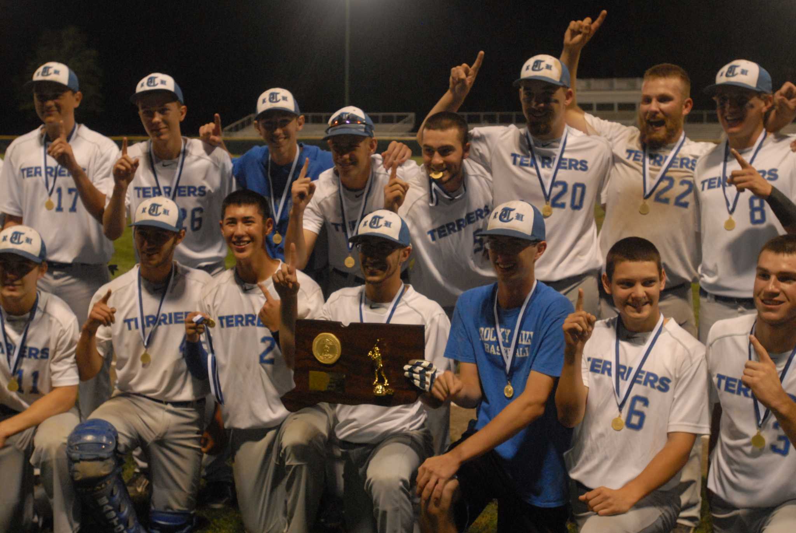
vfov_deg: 25.8
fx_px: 1162
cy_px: 266
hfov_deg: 37.8
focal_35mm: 52
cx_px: 398
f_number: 4
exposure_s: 1/250
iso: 1250
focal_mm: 35
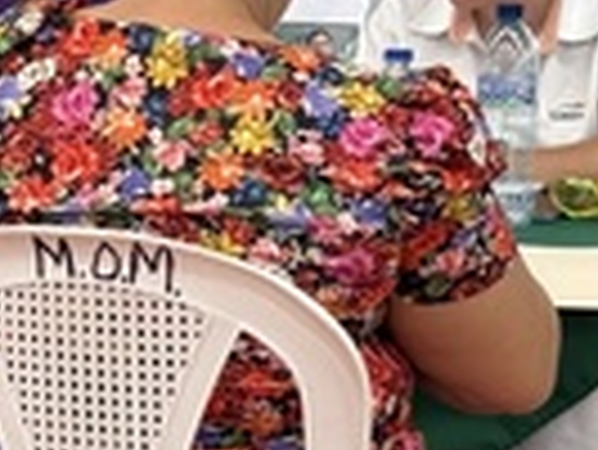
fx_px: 3735
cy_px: 346
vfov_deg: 6.9
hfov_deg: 8.9
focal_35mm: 216
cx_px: -351
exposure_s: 1/363
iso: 80
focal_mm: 6.76
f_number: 1.78
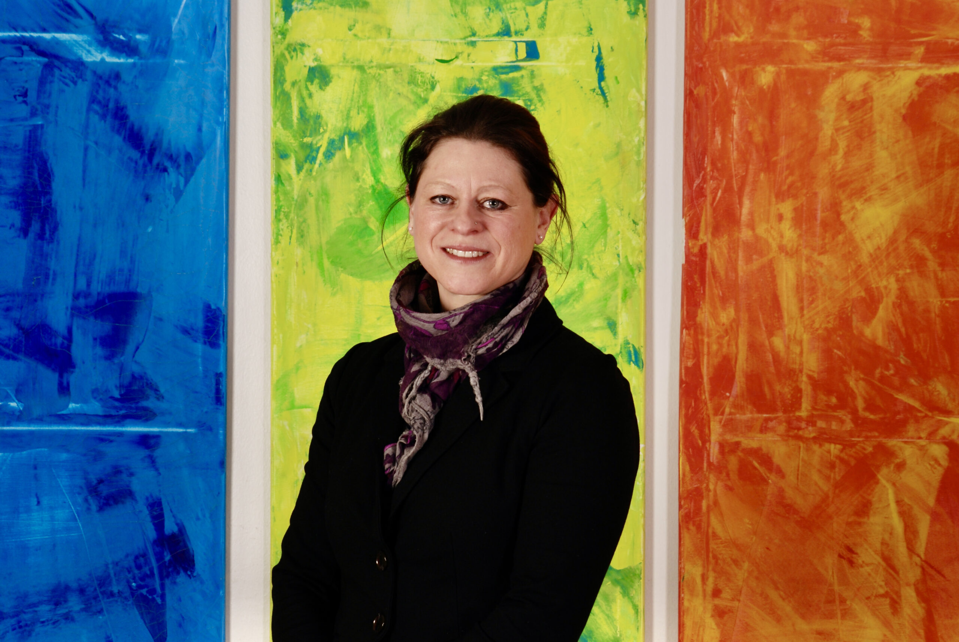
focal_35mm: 142
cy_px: 321
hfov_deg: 14.4
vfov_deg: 9.7
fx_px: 3801
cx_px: 480
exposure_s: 1/60
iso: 200
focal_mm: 95
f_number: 9
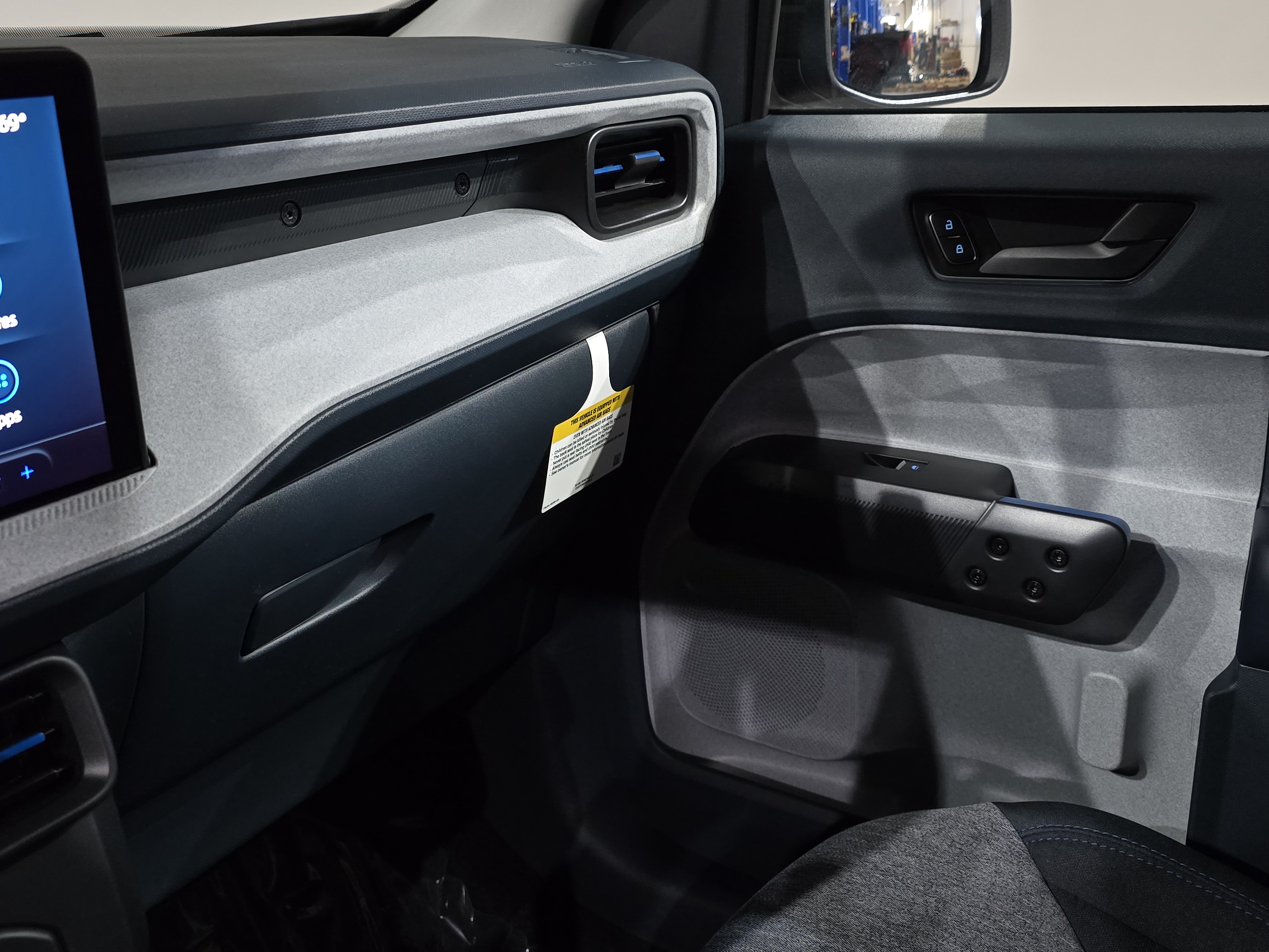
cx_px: 666
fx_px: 1283
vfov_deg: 40.6
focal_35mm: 35
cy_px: 423
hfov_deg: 52.6
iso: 640
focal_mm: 6.3
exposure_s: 1/120
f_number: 1.7
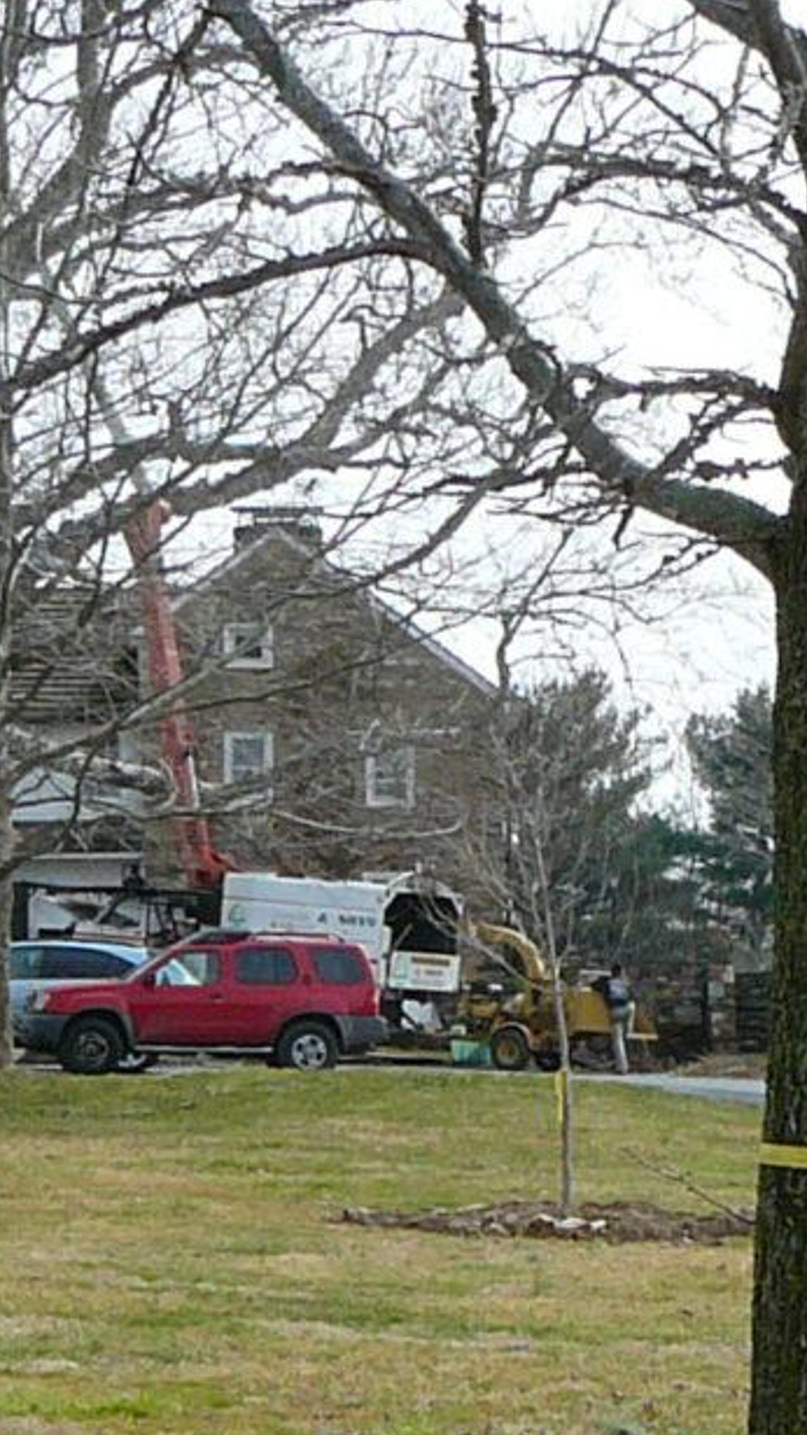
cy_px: 1577
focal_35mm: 119
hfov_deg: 10.2
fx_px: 4526
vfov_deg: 17.4
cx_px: 604
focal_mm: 5.2
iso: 80
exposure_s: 1/400
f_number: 5
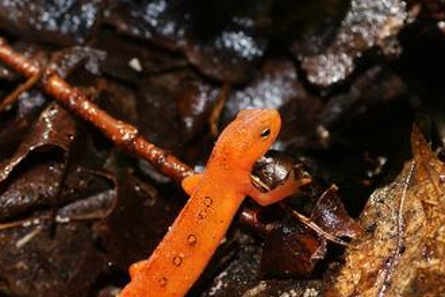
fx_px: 3551
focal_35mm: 287
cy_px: 231
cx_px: 160
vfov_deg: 4.8
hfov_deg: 7.2
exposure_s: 1/125
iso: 200
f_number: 7.1
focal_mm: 90
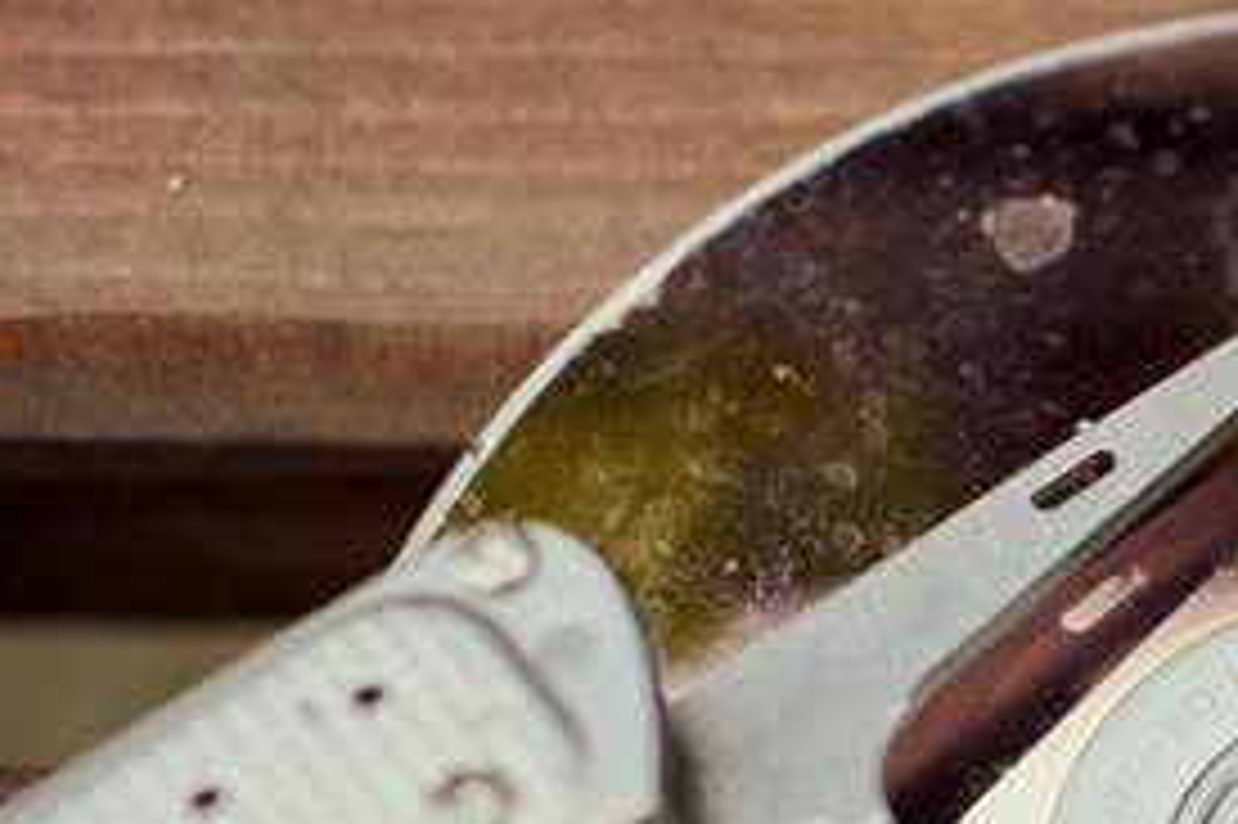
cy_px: 804
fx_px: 3505
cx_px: 1535
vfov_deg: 13.2
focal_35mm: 102
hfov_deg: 18.8
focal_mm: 35
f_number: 2.8
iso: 400
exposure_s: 1/1250
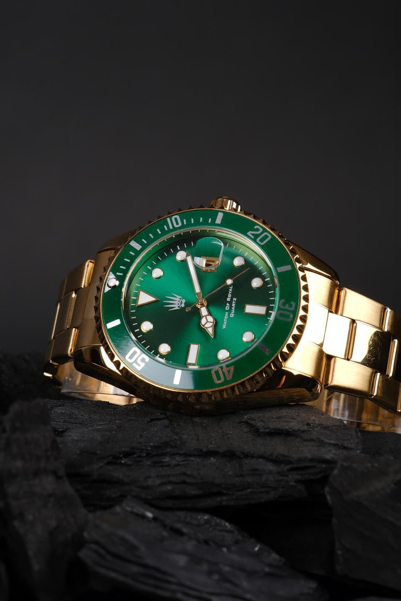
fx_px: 1687
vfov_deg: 20.2
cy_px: 300
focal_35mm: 101
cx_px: 200
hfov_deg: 13.6
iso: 400
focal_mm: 67.5
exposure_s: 1/80
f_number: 8
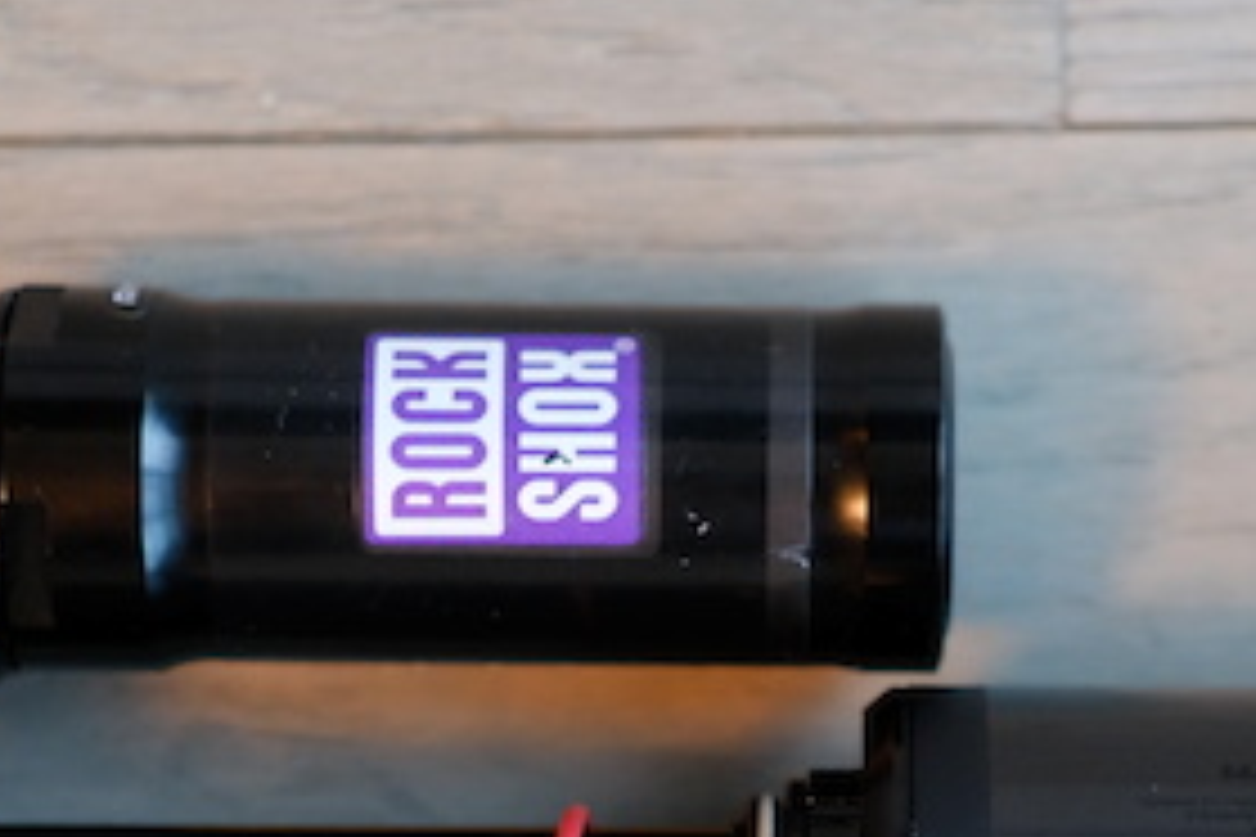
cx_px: 941
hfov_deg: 13.5
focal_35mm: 152
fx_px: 5303
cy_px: 918
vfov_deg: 9.0
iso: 1250
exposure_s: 1/60
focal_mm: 35
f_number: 2
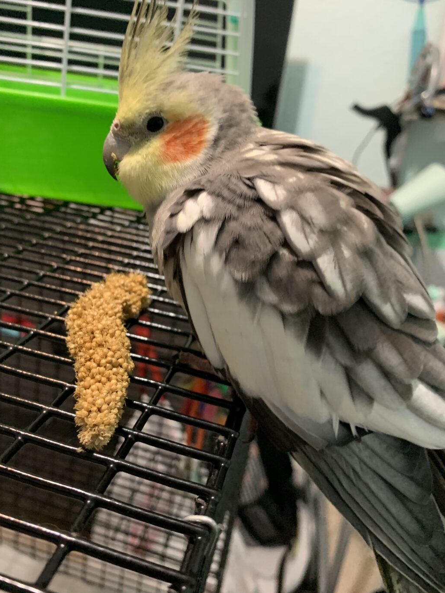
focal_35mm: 29
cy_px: 282
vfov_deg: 61.6
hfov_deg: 48.1
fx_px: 497
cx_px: 197
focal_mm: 4.25
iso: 320
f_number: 1.8
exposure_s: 1/40
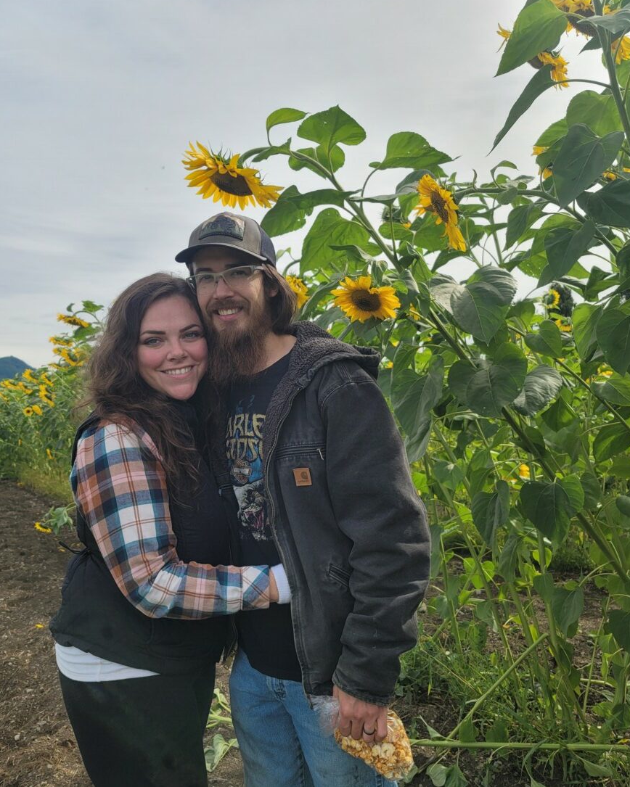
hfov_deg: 53.2
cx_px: 314
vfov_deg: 64.1
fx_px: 629
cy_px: 407
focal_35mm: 27
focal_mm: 7
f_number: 1.8
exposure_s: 1/767
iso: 20
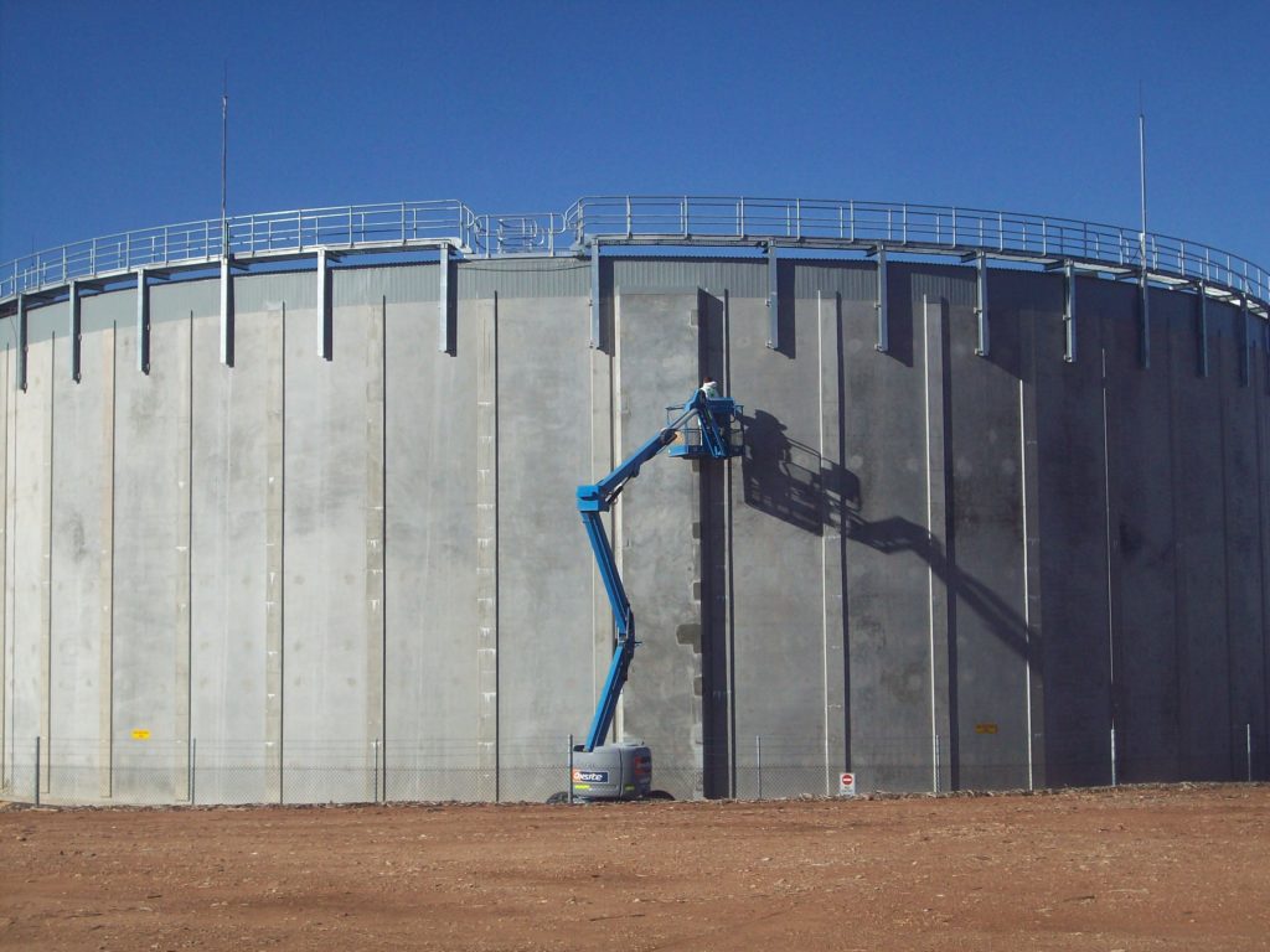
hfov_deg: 30.3
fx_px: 2348
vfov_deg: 22.9
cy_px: 476
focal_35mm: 64
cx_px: 635
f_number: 7.6
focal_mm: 10.7
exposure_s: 1/382
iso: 80
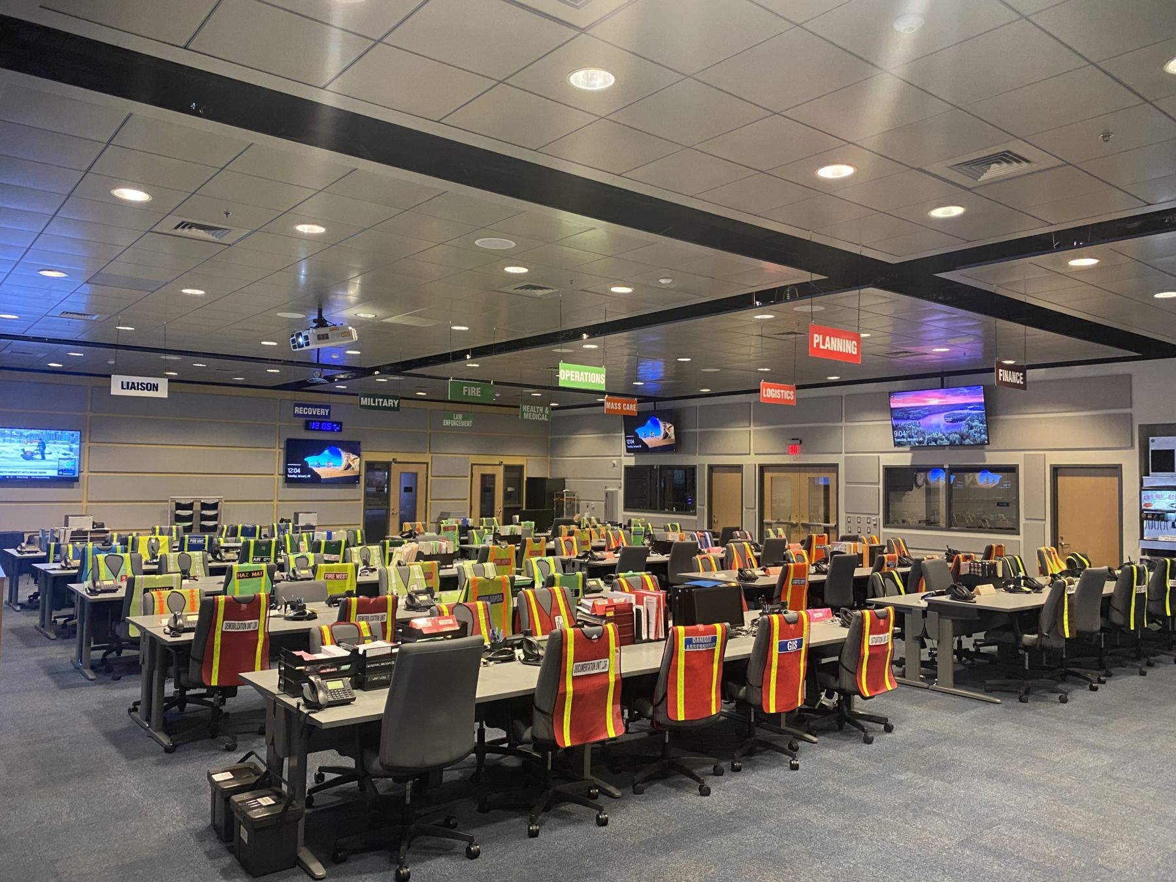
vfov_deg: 53.1
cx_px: 588
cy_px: 441
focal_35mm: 26
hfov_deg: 67.3
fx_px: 883
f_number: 1.8
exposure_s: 1/60
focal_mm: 4.25
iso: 500
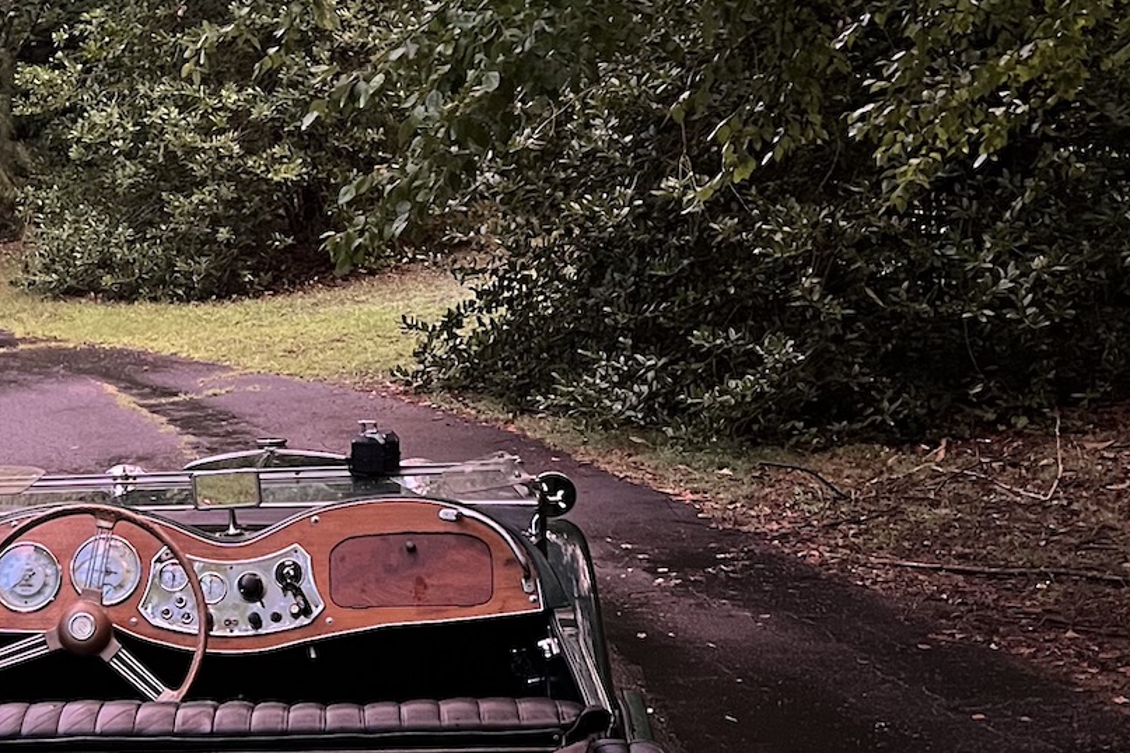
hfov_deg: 29.3
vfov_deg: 20.1
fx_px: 2103
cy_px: 614
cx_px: 203
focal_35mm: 67
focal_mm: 5.1
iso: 1000
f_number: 1.6
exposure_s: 1/30
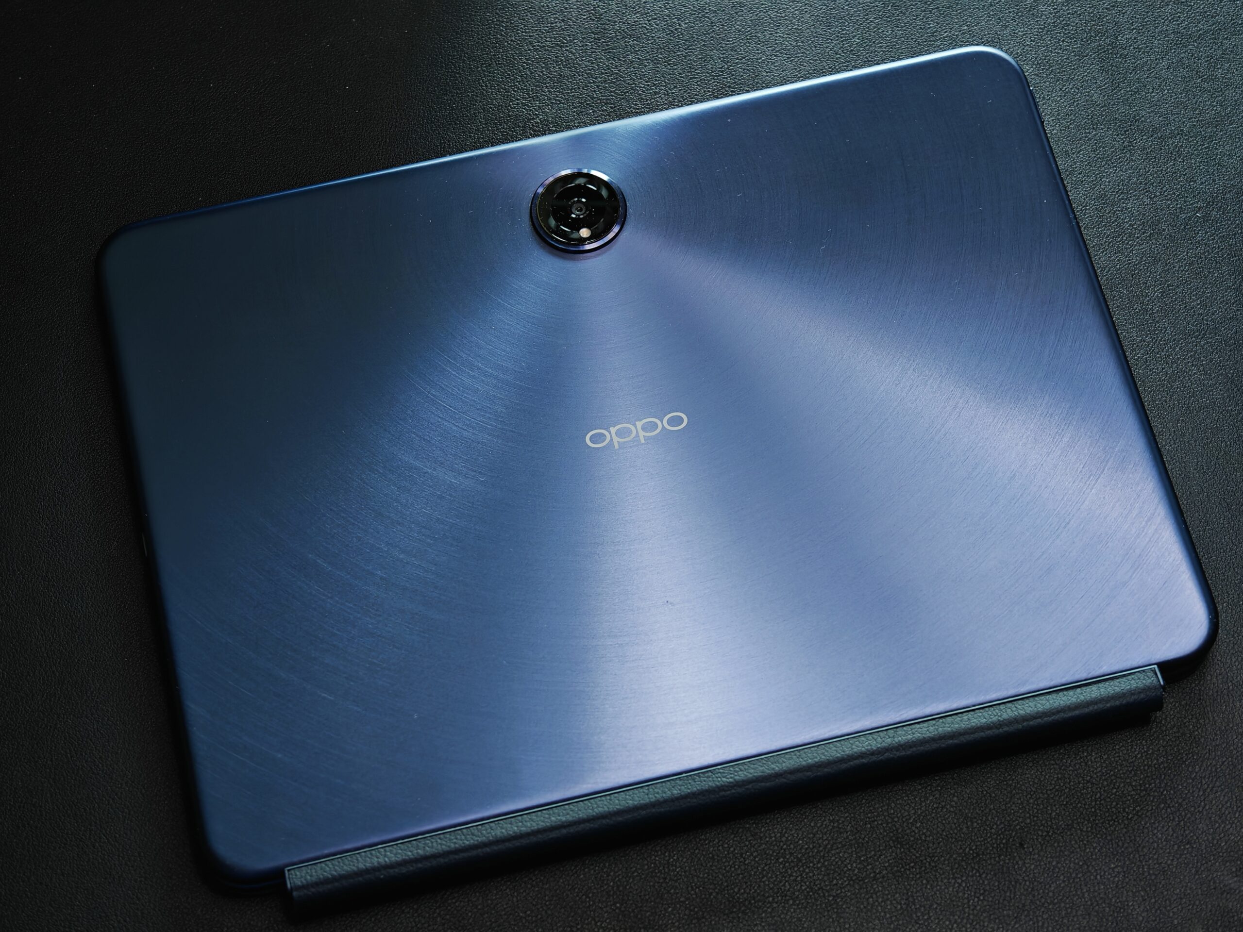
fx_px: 2585
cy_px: 466
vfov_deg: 20.4
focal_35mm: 72
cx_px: 622
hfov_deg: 27.0
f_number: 2.6
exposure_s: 1/50
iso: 2000
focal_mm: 15.38
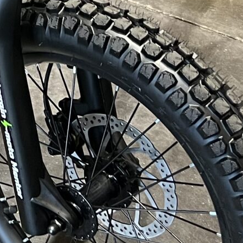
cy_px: -96
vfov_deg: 12.6
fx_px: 1056
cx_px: -84
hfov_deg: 12.7
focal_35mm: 133
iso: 250
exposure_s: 1/60
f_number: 1.5
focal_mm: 5.7
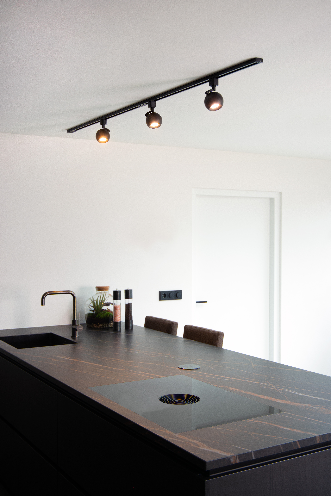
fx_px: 579
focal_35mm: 42
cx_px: 166
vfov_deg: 46.4
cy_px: 248
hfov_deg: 31.9
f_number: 6.3
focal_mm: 42
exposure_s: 1/10
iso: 200
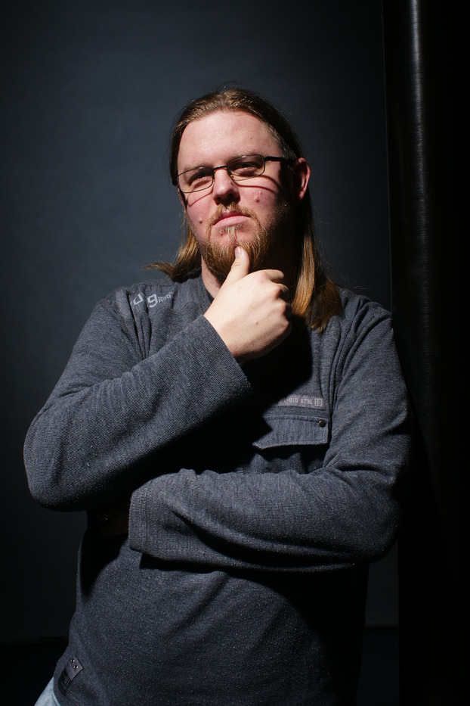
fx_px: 822
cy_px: 353
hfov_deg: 31.9
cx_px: 235
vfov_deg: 46.4
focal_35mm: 42
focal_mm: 28
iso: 200
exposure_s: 1/100
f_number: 8
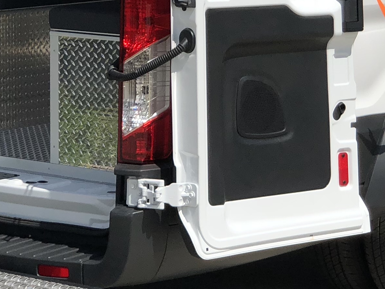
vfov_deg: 8.3
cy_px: -52
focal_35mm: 177
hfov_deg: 11.2
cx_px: 200
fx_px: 1968
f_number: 2.4
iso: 16
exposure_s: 1/2088
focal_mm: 6
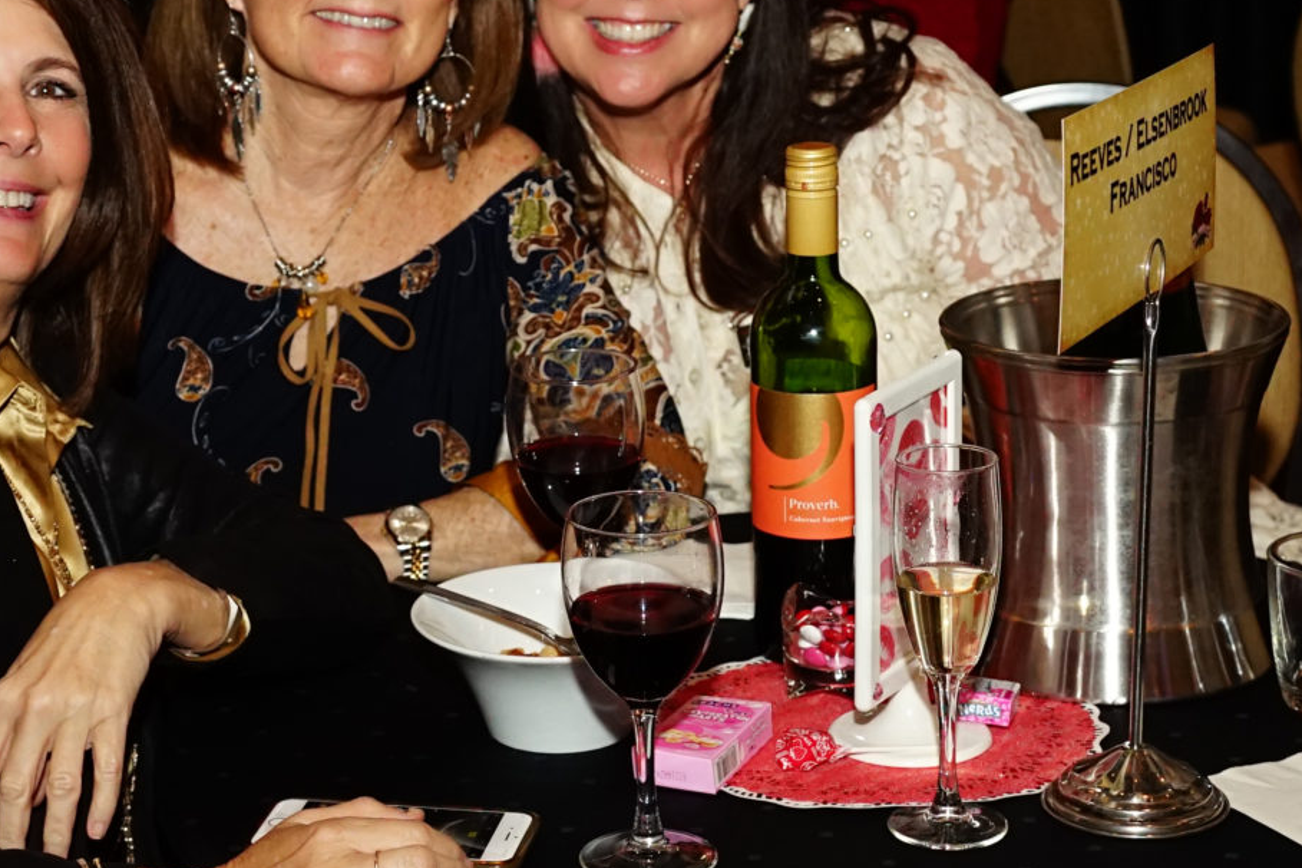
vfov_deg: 15.5
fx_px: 3182
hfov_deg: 23.0
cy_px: 369
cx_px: 432
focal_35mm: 88
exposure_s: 1/100
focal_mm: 35
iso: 1600
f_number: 4
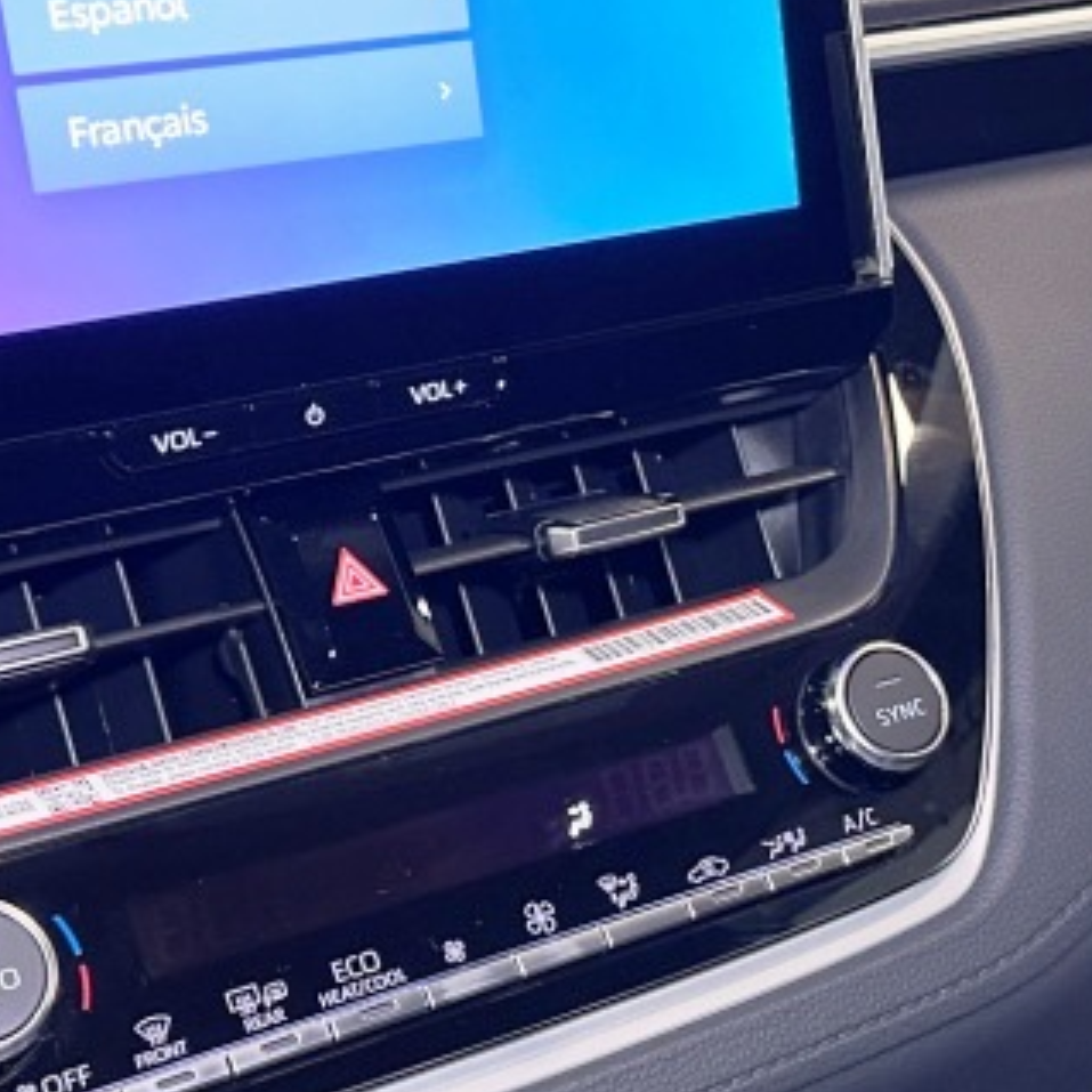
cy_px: 575
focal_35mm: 68
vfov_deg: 25.4
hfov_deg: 25.3
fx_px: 2427
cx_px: 647
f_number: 1.78
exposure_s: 1/60
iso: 320
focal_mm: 6.86
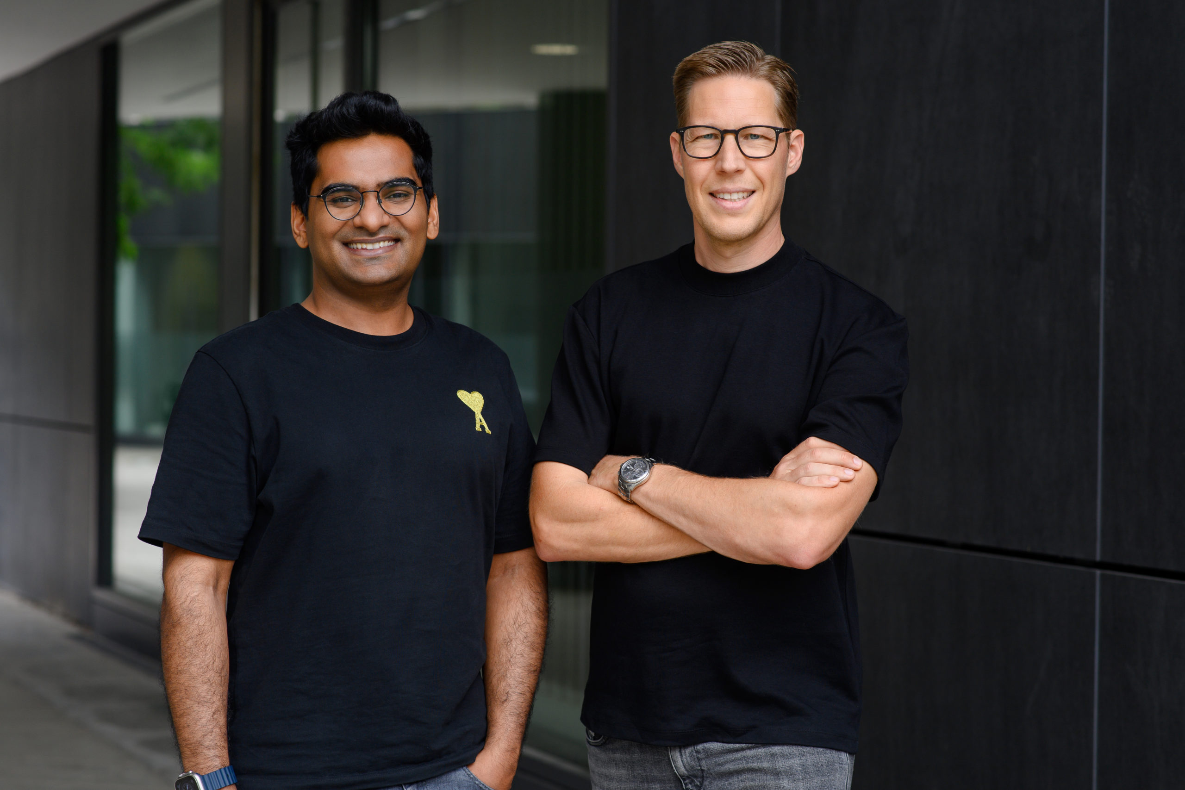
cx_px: 592
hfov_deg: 23.9
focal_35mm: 85
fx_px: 2798
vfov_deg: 16.1
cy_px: 395
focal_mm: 85
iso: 220
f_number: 4.5
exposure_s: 1/125
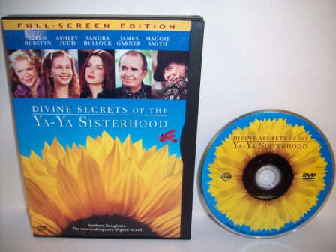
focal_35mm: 37
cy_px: 126
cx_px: 168
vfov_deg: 38.7
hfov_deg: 50.1
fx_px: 359
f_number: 2.8
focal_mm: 6.2
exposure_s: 1/45
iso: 160
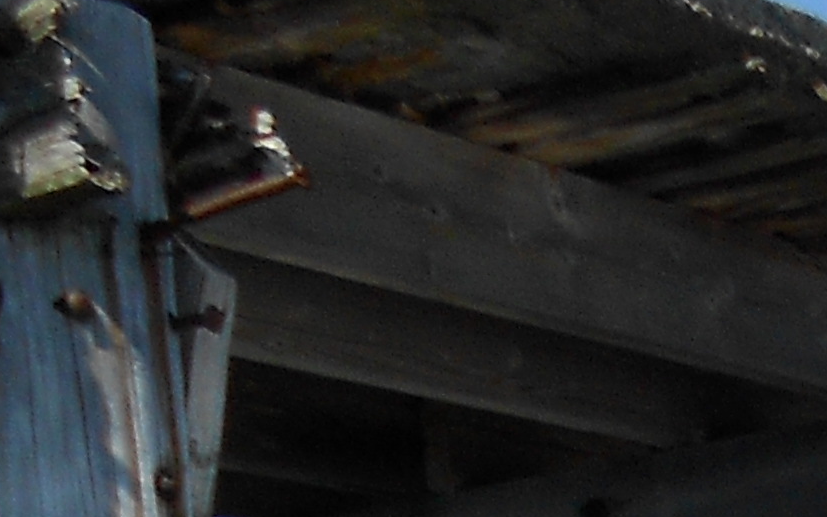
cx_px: 1586
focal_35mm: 144
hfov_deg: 12.9
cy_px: 1581
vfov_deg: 7.8
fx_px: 3246
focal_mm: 4.6
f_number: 3.2
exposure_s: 1/800
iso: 80
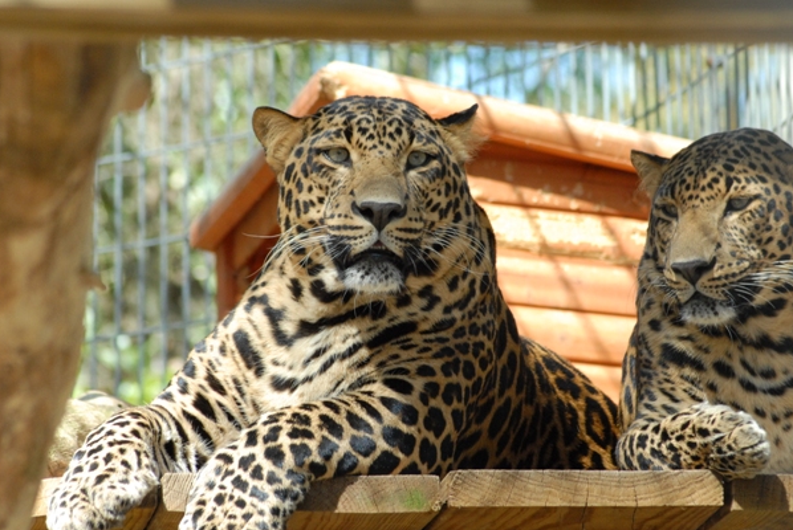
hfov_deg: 7.1
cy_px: 281
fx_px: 6372
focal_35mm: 289
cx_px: 412
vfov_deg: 4.8
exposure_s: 1/250
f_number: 8
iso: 800
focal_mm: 180
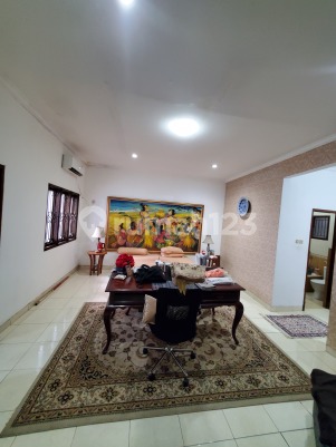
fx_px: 168
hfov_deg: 89.9
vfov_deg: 106.2
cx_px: 168
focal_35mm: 13
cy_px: 224
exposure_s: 1/33
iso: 800
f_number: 2.2
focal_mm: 1.8
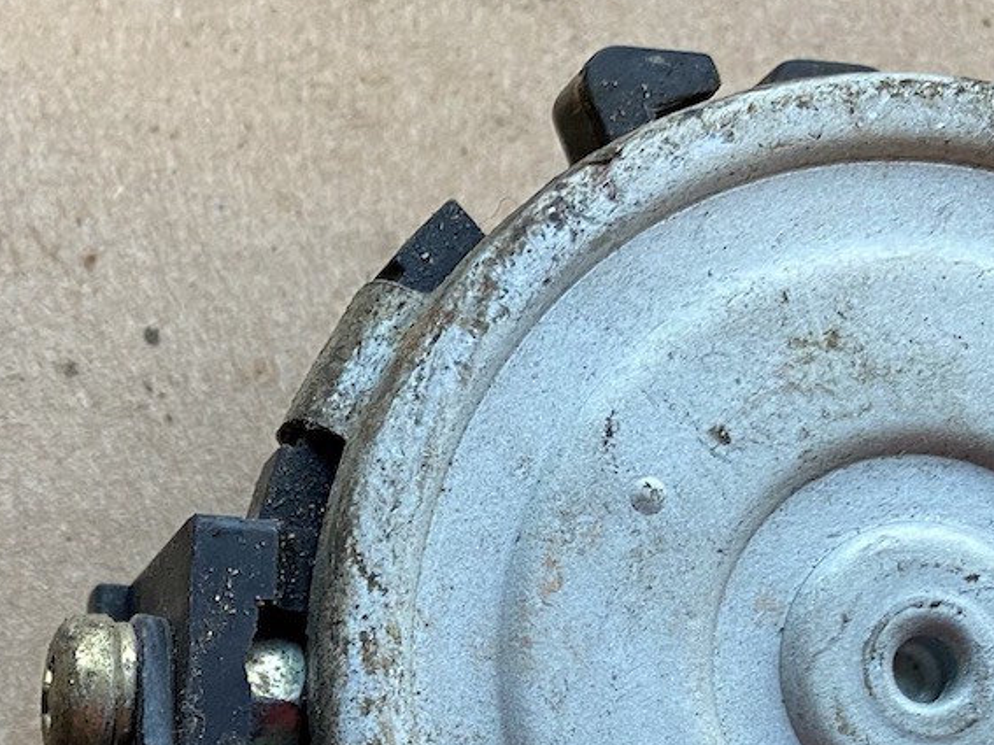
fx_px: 2526
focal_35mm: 88
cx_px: -151
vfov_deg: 15.8
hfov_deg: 21.0
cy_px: 1015
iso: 100
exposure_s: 1/60
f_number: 1.8
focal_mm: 4.25
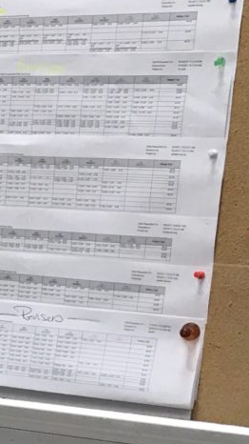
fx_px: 1573
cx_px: -539
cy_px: 454
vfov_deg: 15.7
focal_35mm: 134
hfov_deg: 7.7
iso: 32
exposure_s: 1/40
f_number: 1.8
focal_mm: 3.99
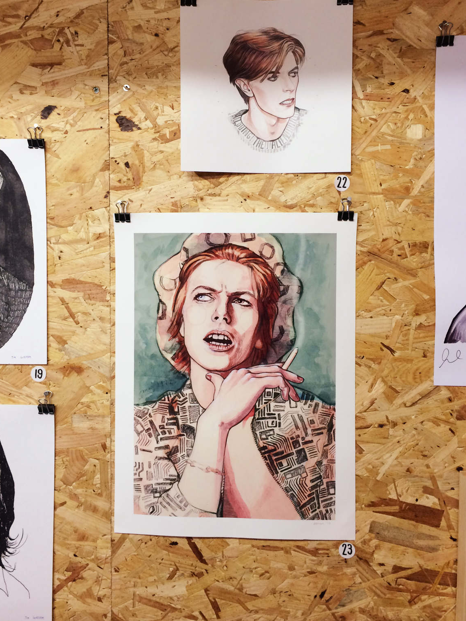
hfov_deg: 41.8
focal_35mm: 34
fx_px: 610
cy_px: 276
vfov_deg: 53.8
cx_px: 219
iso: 64
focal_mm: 4.15
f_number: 2.2
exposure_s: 1/33
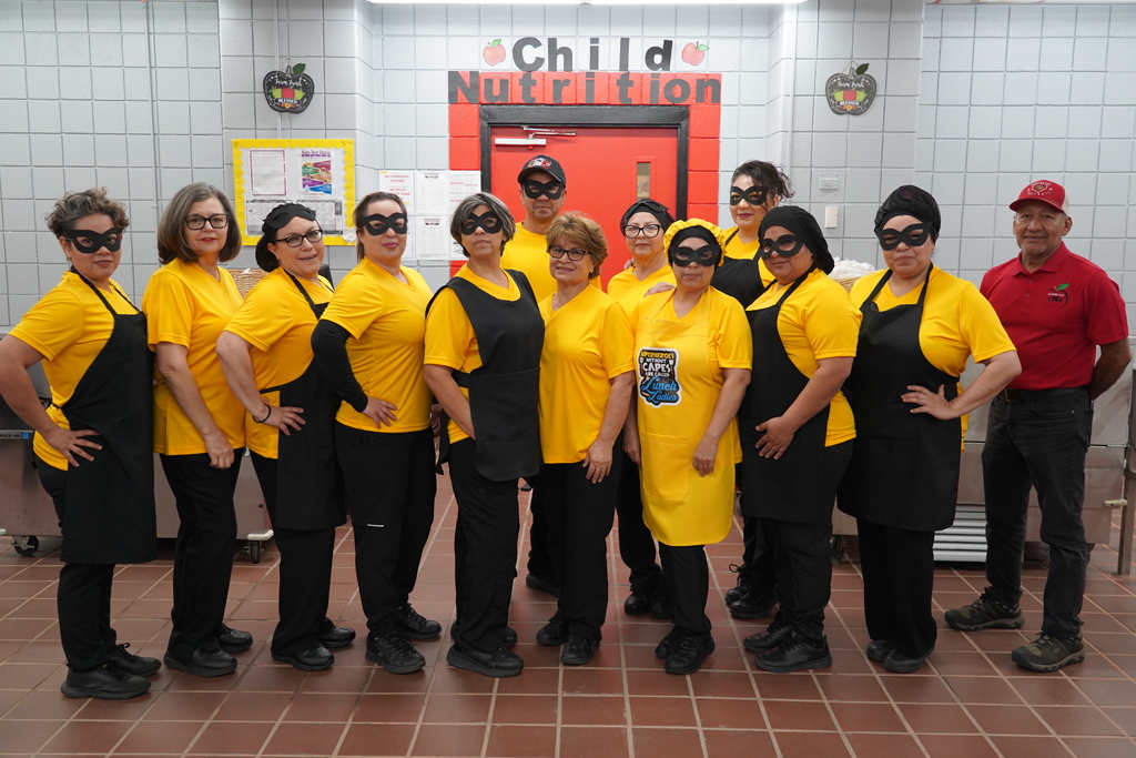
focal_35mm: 34
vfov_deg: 38.9
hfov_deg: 55.8
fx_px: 1073
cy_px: 379
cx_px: 568
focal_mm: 34
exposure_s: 1/160
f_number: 4
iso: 2500
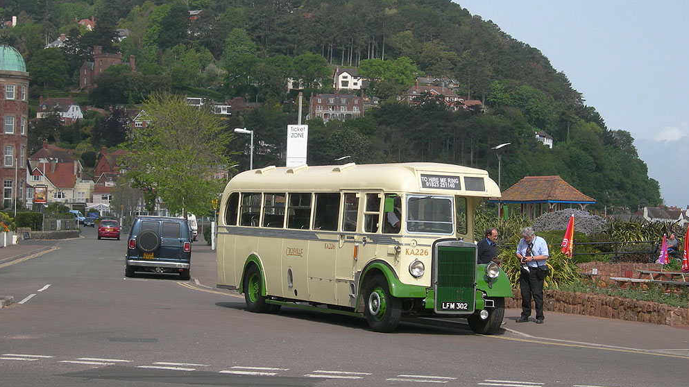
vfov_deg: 13.4
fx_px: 1644
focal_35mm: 90
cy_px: 193
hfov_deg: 23.7
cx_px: 346
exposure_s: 1/262
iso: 50
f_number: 6.8
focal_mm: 17
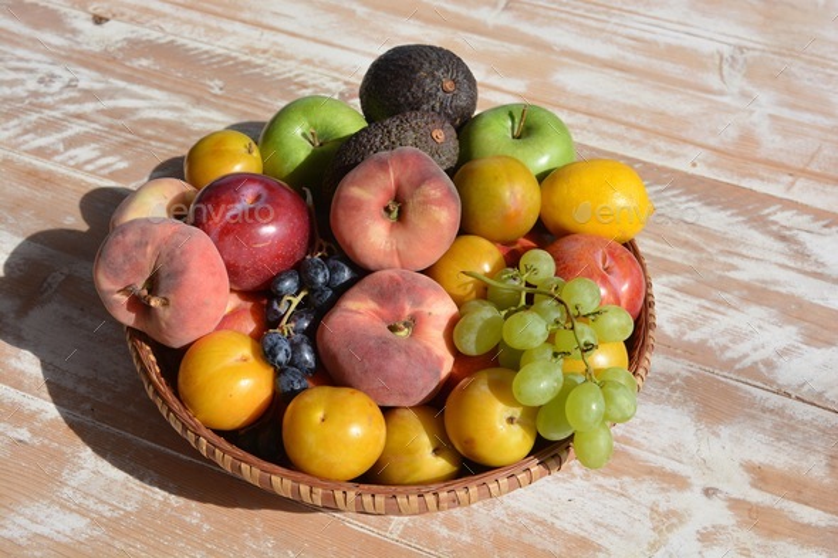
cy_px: 279
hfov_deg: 43.6
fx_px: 1047
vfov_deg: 29.8
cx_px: 419
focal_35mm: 45
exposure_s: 1/400
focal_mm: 30
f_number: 8
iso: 100
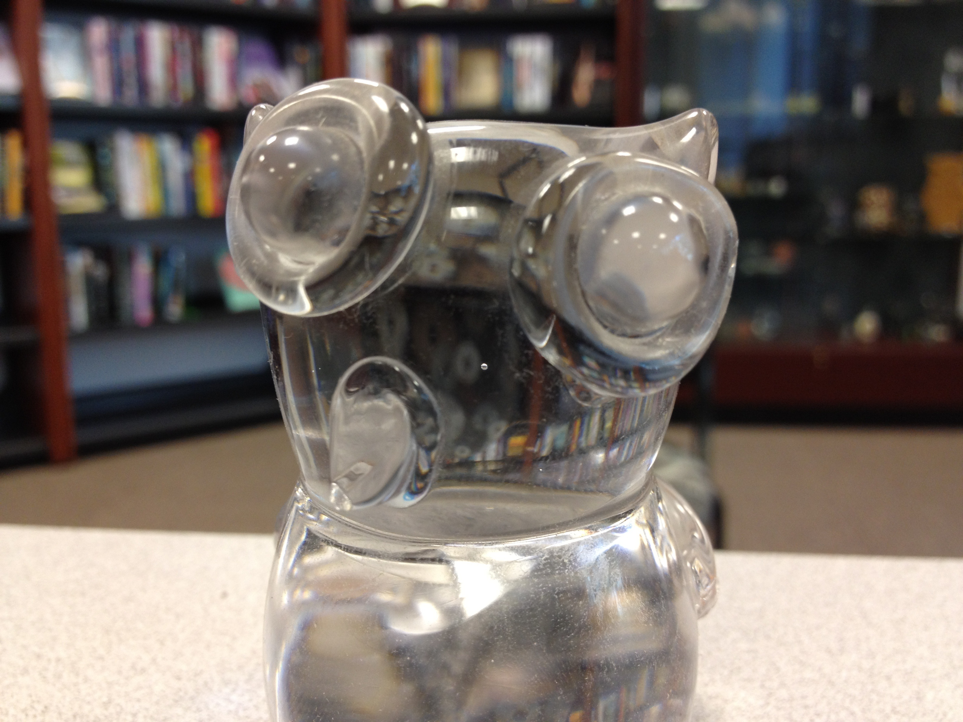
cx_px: 482
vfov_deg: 40.7
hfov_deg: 52.6
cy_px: 361
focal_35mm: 35
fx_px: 974
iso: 80
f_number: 2.4
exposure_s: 1/20
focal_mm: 4.28
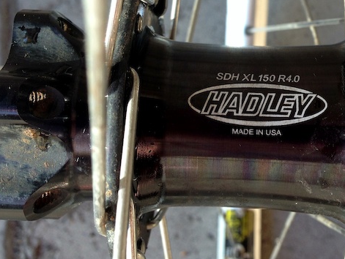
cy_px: 61
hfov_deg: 33.7
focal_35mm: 56
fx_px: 559
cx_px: 254
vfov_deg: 25.8
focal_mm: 4.13
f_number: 2.4
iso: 50
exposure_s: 1/60
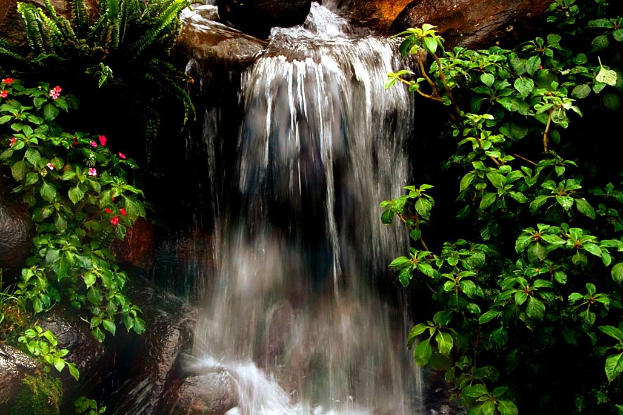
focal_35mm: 77
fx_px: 1328
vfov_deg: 17.8
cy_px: 200
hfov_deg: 26.3
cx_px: 225
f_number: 20
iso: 200
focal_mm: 35
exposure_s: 1/30
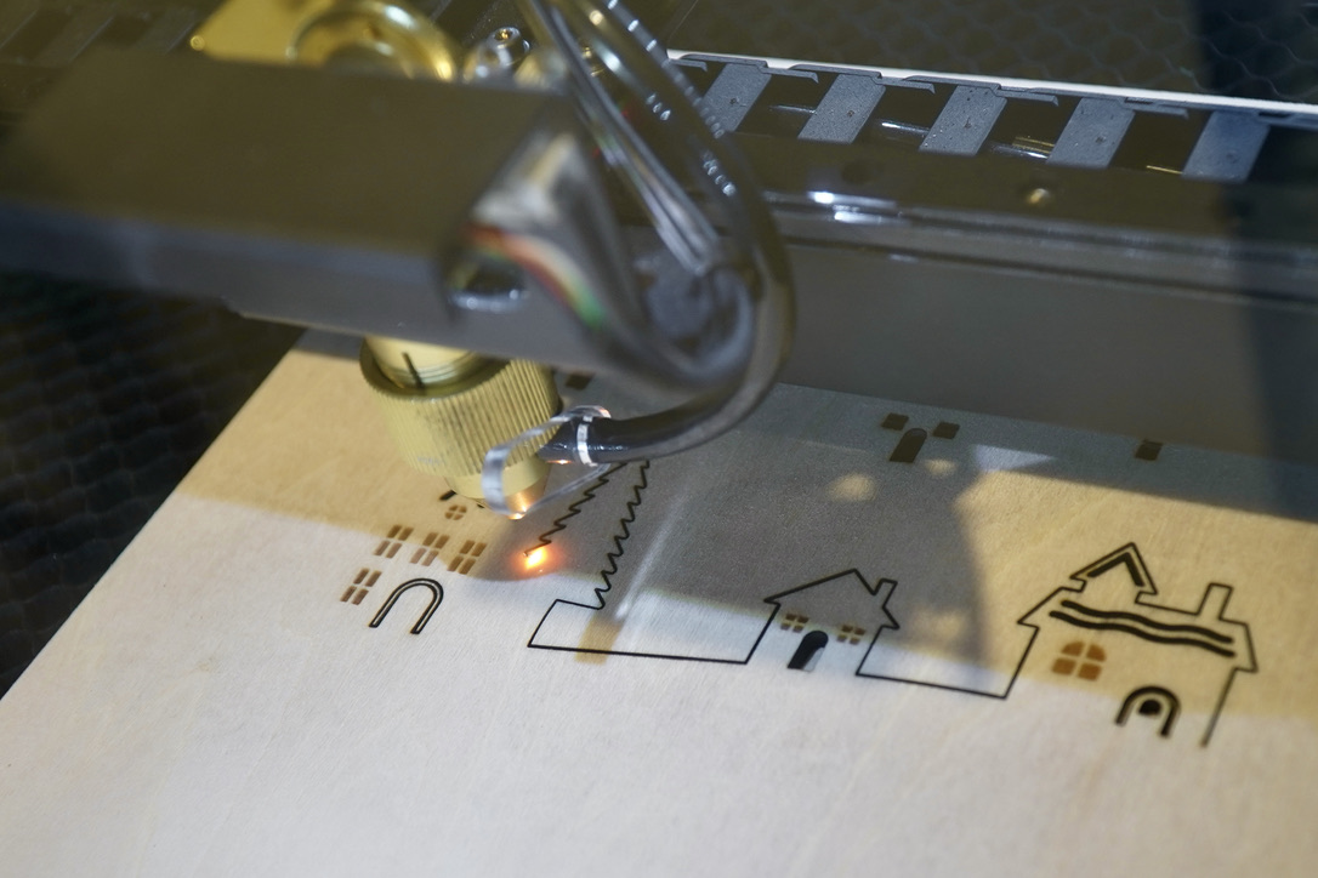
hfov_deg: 45.4
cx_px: 659
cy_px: 439
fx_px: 1574
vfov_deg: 31.2
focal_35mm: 43
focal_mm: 29
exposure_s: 1/40
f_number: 4
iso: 400
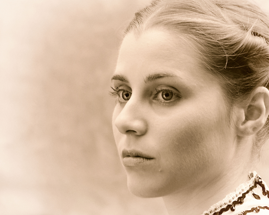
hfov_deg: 5.7
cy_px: 107
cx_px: 159
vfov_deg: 4.5
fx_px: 2715
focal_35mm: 341
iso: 800
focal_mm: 200
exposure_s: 1/25
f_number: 6.3
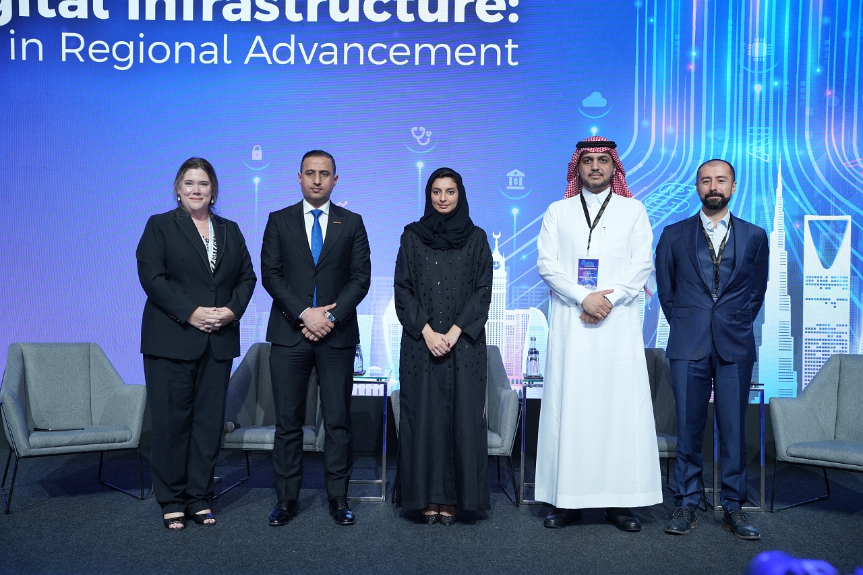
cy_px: 288
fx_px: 1004
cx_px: 432
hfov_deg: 46.5
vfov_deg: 32.0
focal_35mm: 42
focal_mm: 41.9
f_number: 4.5
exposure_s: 1/160
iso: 800
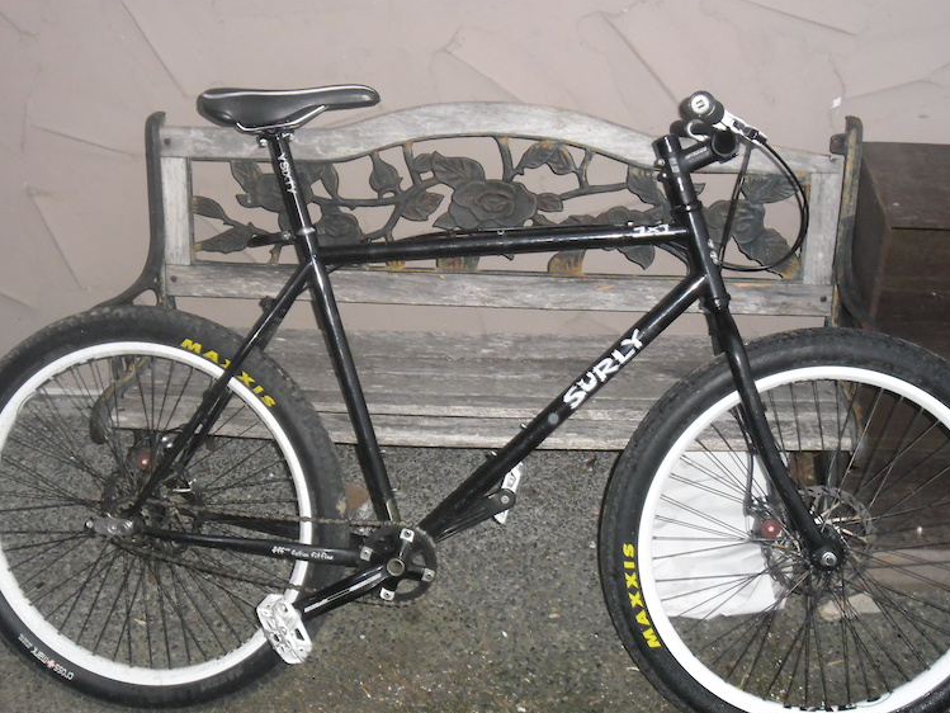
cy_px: 362
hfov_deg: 40.4
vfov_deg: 30.9
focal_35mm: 47
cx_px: 467
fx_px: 1290
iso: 400
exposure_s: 1/45
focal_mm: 7.8
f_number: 4.5
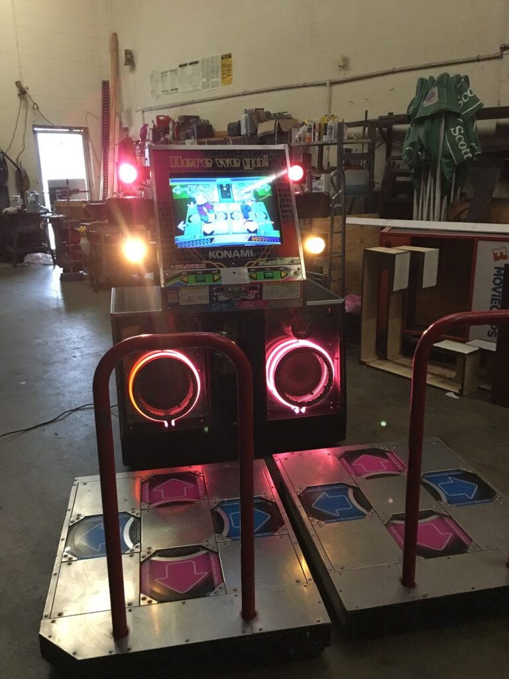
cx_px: 254
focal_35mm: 29
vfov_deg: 61.7
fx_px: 569
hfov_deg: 48.2
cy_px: 340
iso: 250
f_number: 2.2
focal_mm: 4.15
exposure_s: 1/15
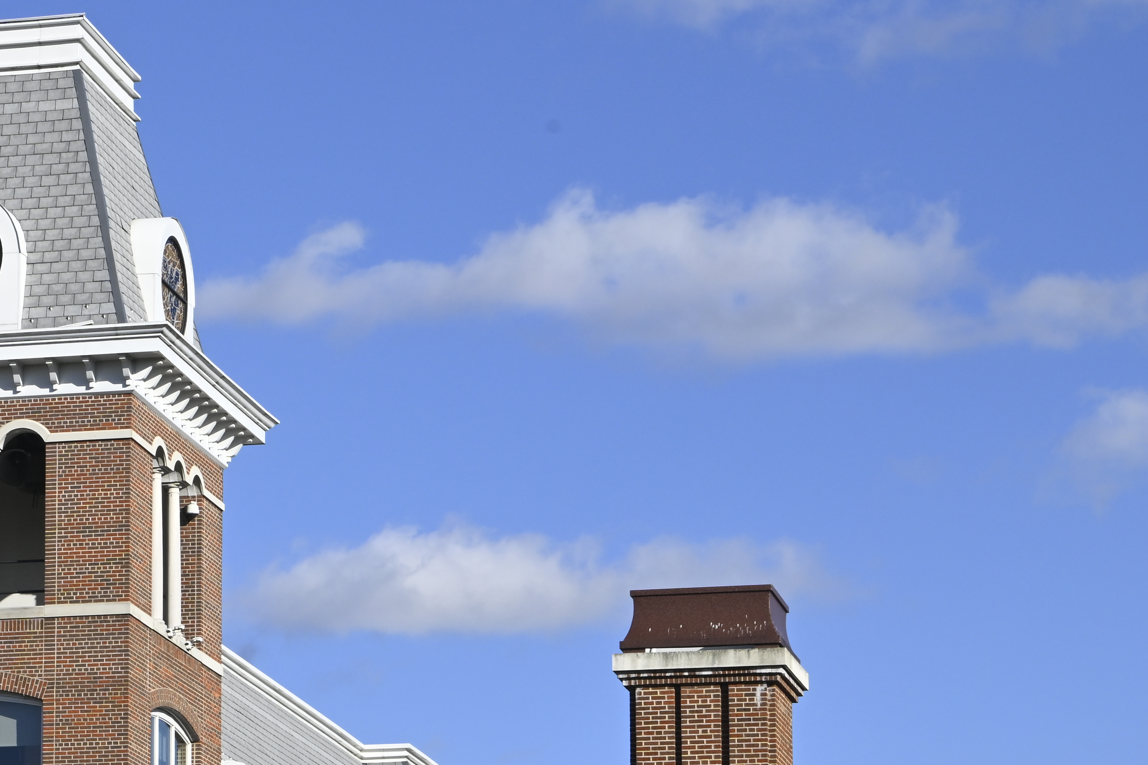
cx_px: -190
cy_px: 629
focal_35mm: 156
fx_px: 4974
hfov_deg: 12.9
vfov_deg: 8.8
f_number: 16
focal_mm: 62
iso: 320
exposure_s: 1/320
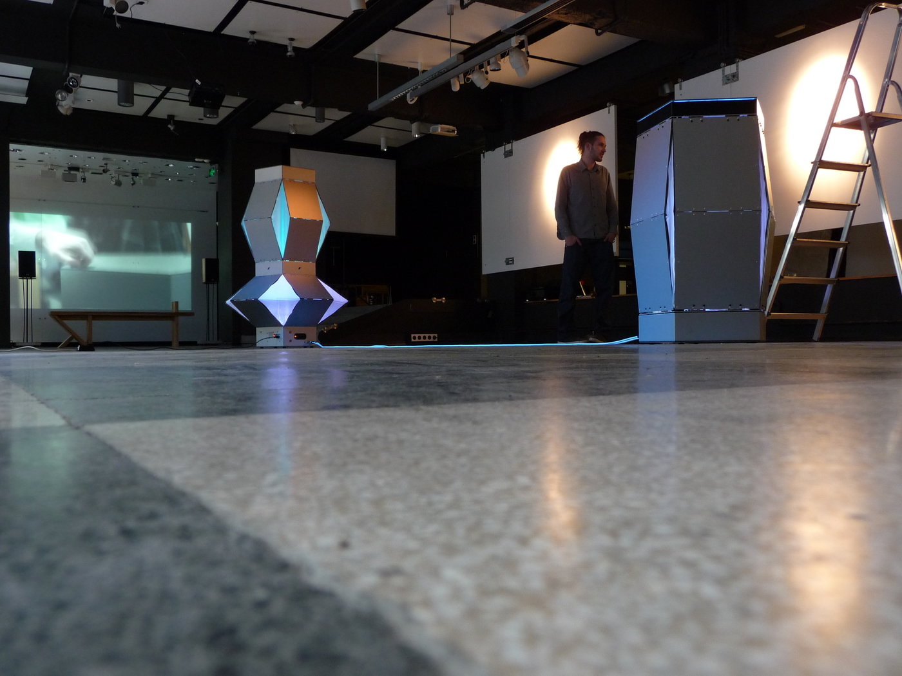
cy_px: 338
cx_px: 451
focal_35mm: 32
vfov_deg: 44.2
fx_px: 834
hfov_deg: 56.8
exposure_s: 1/3.2
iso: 200
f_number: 3.5
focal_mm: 5.3
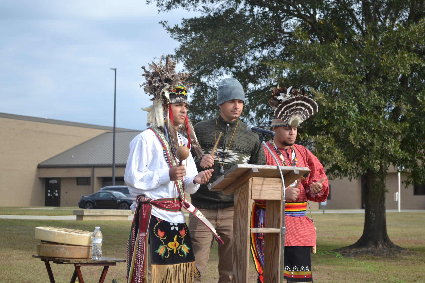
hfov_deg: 24.6
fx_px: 974
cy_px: 142
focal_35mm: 82
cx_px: 212
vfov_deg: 16.6
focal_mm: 55
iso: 100
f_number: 6.3
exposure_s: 1/160
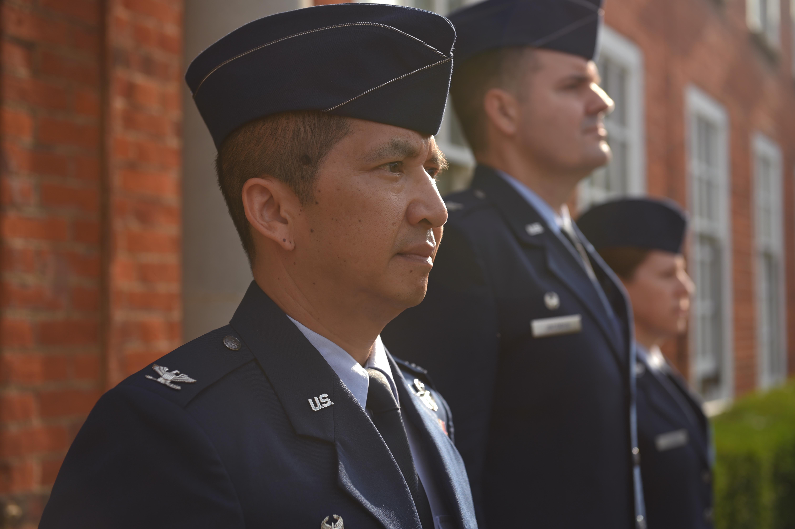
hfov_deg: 34.5
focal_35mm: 58
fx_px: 1280
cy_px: 264
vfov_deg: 23.3
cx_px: 398
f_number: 4
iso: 50
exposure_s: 1/250
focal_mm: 58
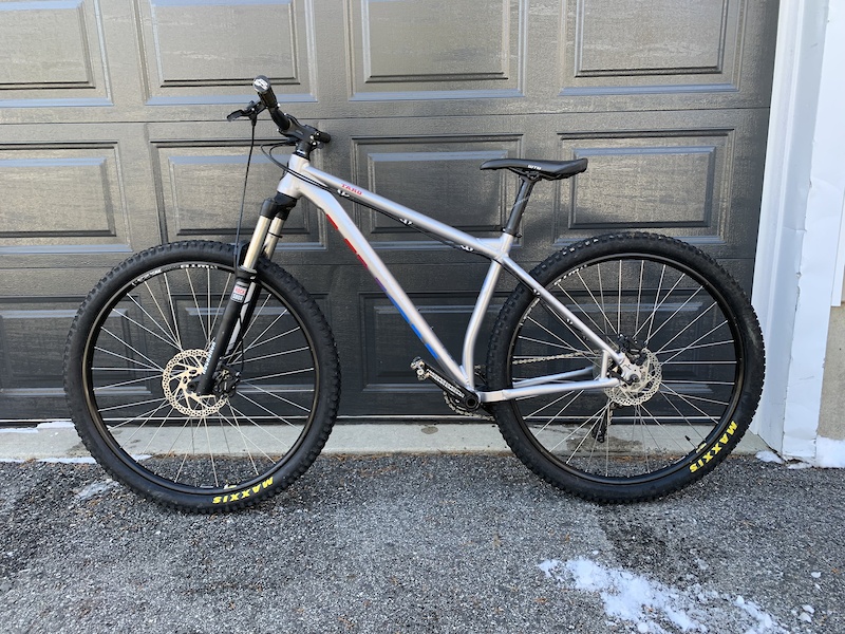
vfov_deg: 53.1
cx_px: 422
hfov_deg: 67.3
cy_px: 317
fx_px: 635
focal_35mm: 26
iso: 32
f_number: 1.8
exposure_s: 1/121
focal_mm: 4.25
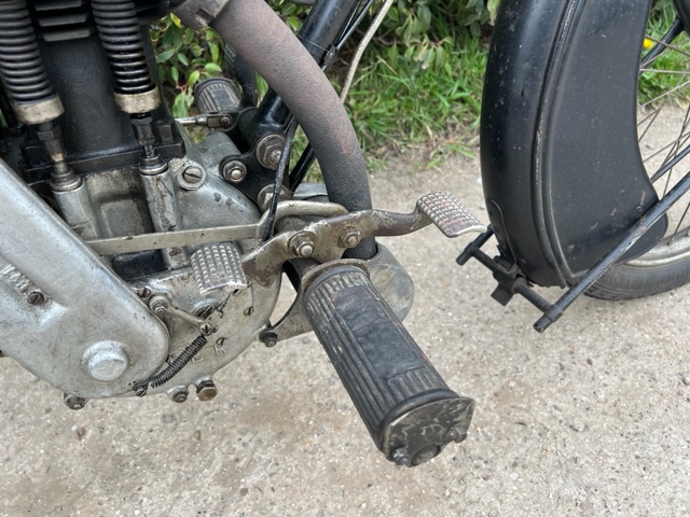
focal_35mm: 26
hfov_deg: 67.3
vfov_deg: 53.1
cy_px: 258
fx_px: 518
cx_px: 345
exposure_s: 1/466
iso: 50
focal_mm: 5.7
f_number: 1.5
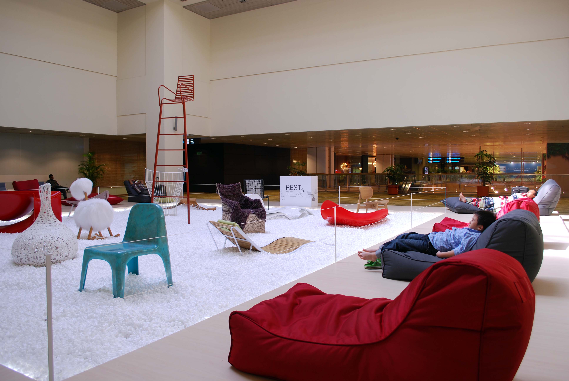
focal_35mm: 27
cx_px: 284
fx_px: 427
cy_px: 190
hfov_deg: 67.3
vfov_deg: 48.0
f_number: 4.5
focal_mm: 18
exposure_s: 1/8
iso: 100
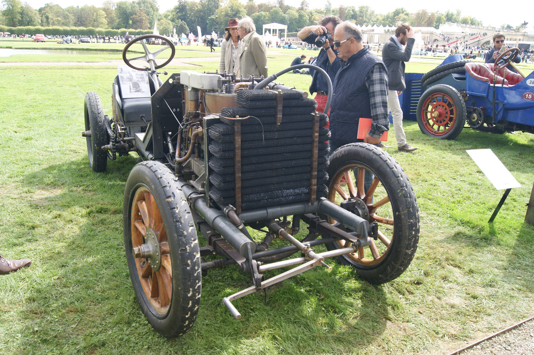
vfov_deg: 43.6
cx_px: 267
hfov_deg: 62.0
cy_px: 178
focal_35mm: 30
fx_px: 445
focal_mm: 20
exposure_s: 1/60
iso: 100
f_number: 8
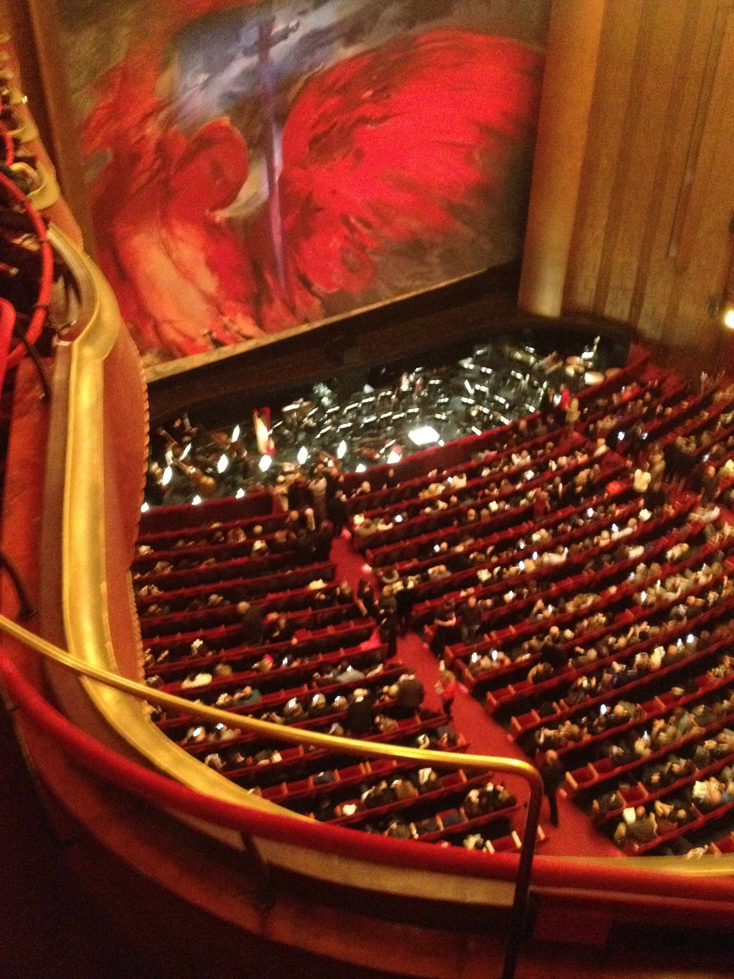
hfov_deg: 40.7
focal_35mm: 35
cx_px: 367
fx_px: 990
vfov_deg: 52.6
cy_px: 490
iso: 800
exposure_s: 1/15
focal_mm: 4.28
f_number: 2.4
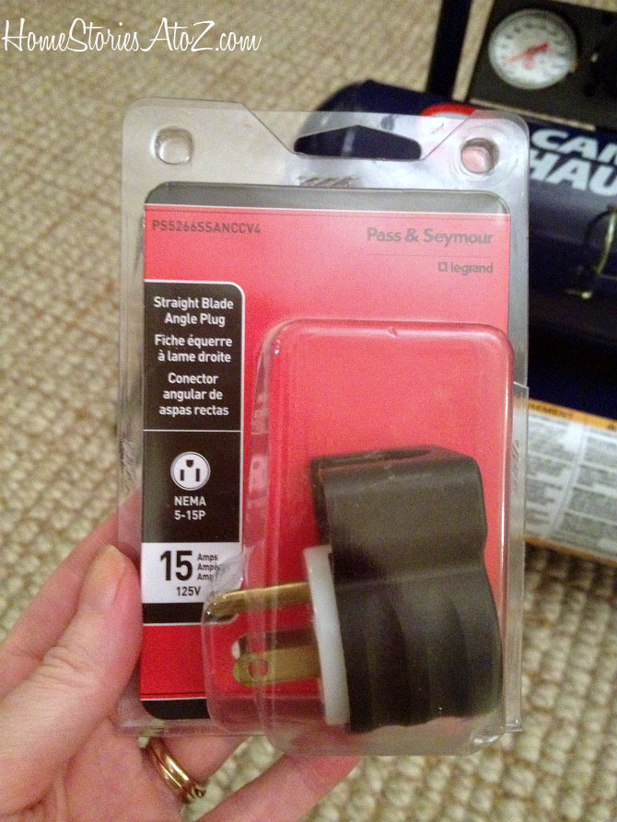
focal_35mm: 35
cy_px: 411
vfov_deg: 52.6
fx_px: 832
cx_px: 308
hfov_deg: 40.7
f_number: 2.4
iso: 800
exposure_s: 1/15
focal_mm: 4.28
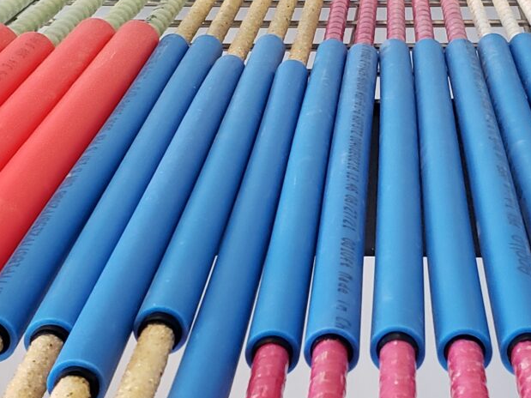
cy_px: 102
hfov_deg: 22.6
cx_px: 384
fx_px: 1319
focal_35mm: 86
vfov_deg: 17.1
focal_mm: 4.3
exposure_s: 1/40
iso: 320
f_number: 2.4
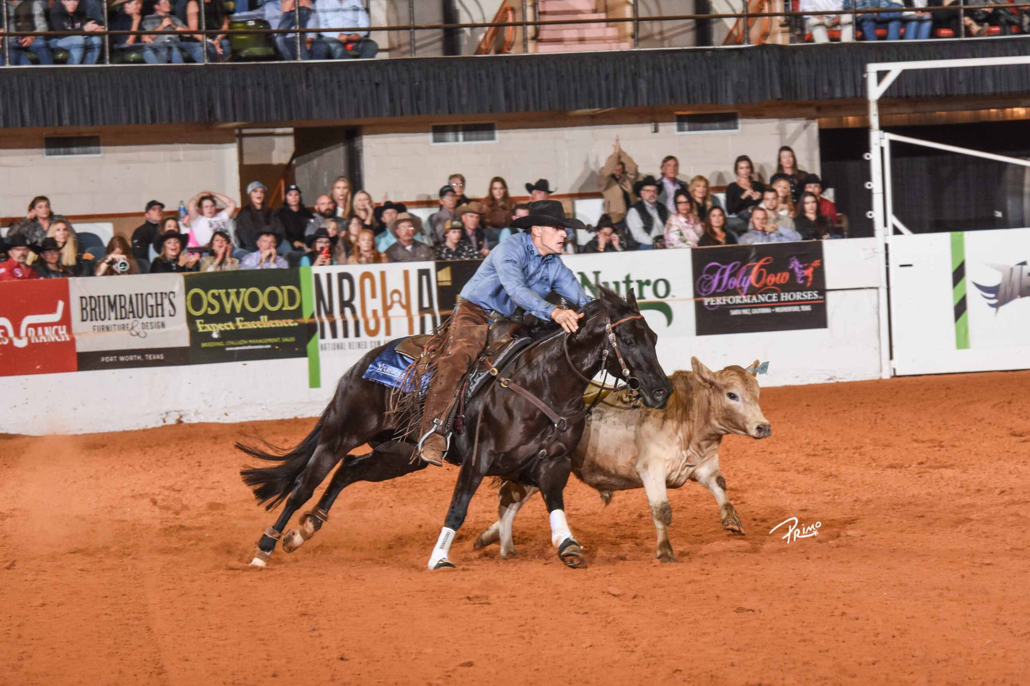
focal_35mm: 232
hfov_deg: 8.9
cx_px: 515
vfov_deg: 5.9
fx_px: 6652
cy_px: 343
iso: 1250
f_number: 6.3
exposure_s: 1/250
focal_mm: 155
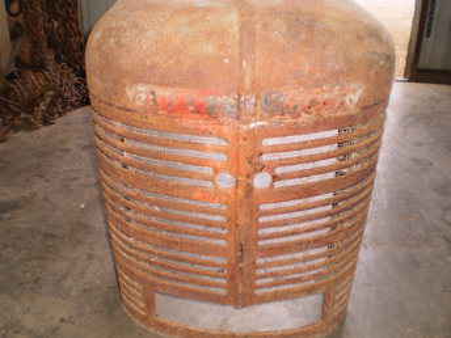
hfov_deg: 51.4
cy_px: 169
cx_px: 226
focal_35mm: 36
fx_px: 469
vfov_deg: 39.7
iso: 125
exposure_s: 1/30
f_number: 3.1
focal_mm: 6.3
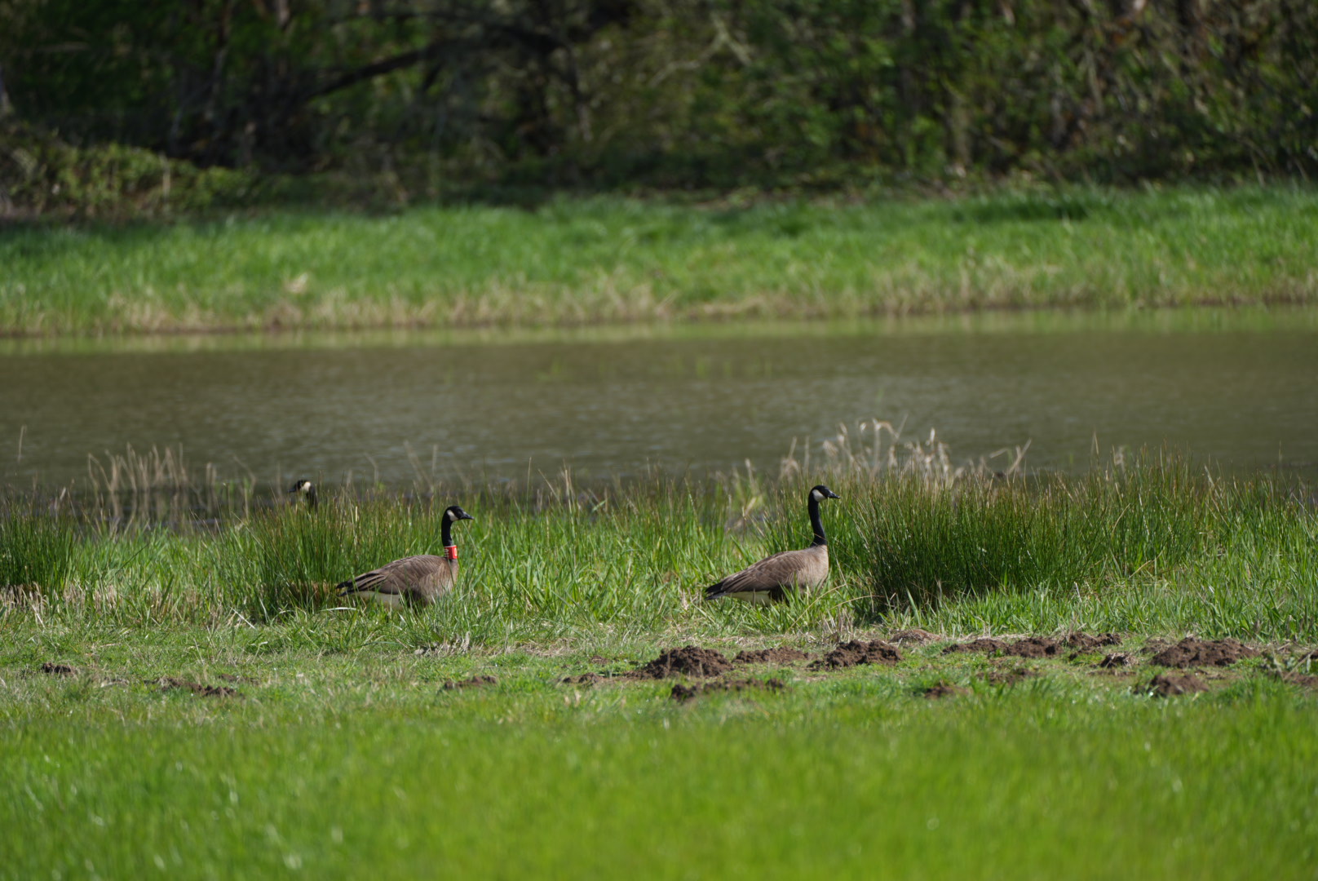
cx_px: 659
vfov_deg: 3.4
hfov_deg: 5.1
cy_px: 440
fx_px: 14654
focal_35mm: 400
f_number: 5.6
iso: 125
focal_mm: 400
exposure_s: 1/500
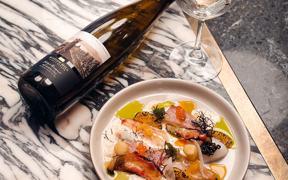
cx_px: 144
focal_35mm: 68
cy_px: 56
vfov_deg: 19.1
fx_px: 534
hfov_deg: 30.2
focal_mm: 6.86
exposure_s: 1/120
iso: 100
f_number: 1.8
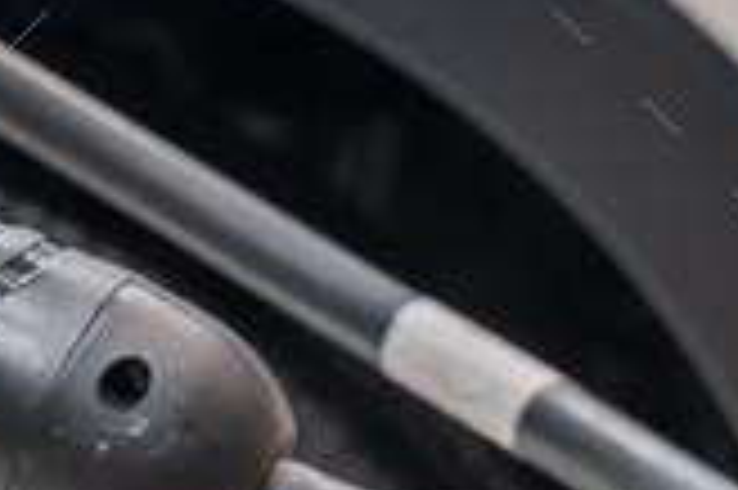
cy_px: -31
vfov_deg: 11.3
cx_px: -396
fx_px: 2437
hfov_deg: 15.7
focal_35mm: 119
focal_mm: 33
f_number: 5
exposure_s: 1/125
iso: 400
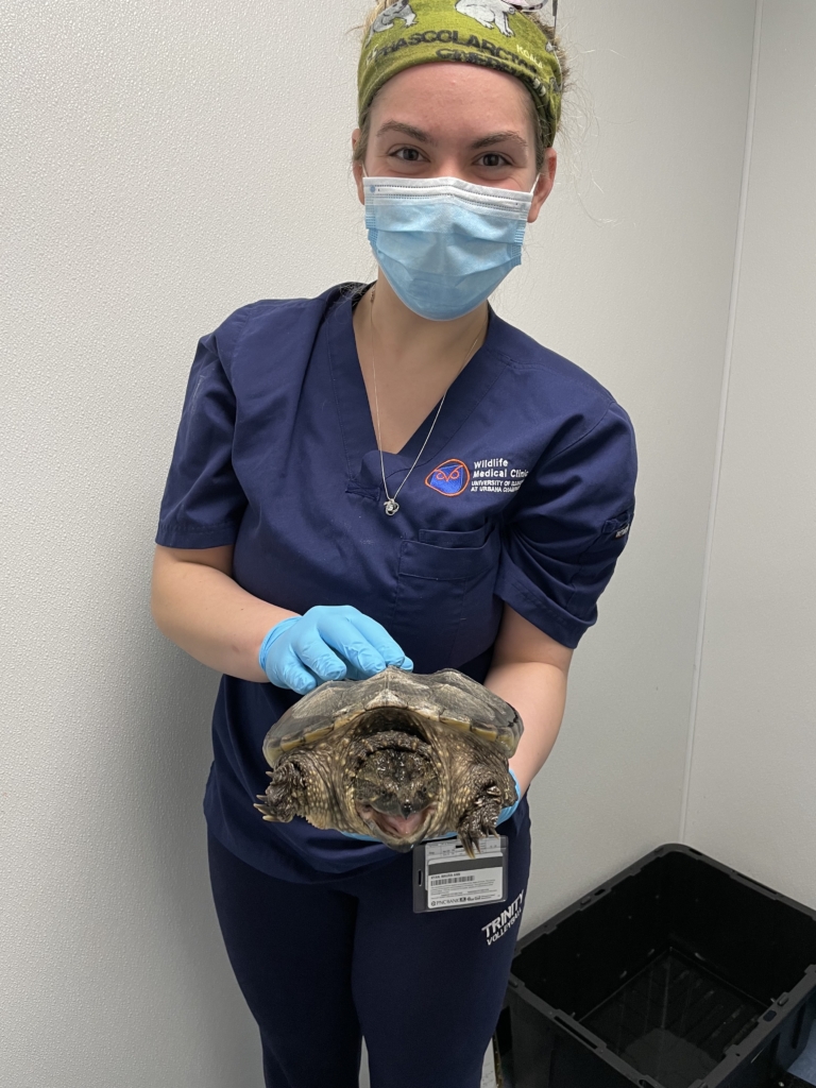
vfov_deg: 67.3
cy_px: 544
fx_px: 817
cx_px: 408
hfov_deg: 53.1
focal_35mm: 26
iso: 80
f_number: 1.6
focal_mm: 4.2
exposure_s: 1/60
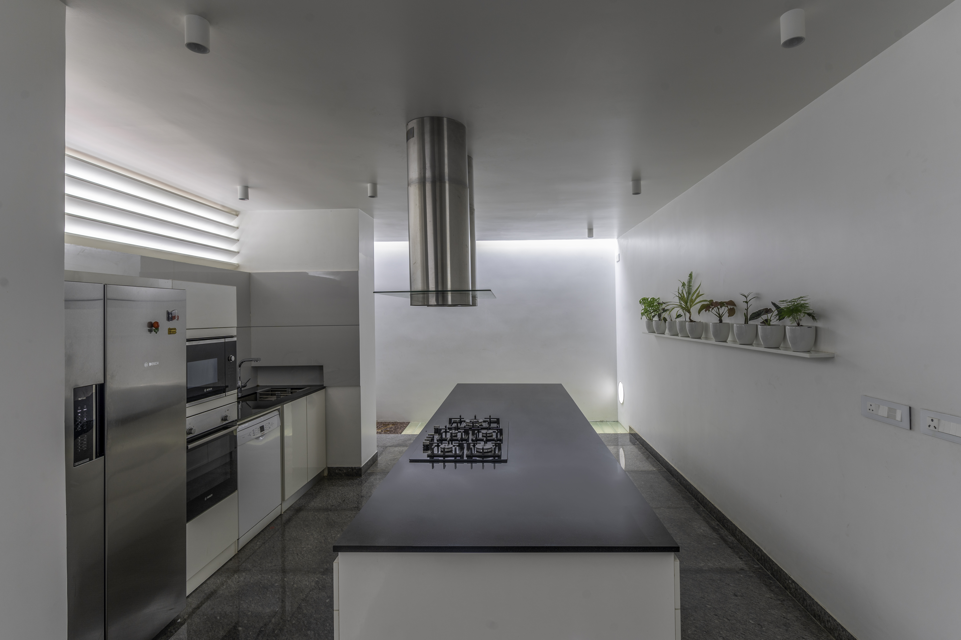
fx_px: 453
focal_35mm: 17
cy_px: 320
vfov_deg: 70.4
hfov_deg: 93.3
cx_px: 480
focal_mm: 17
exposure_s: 1/3
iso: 100
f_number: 8
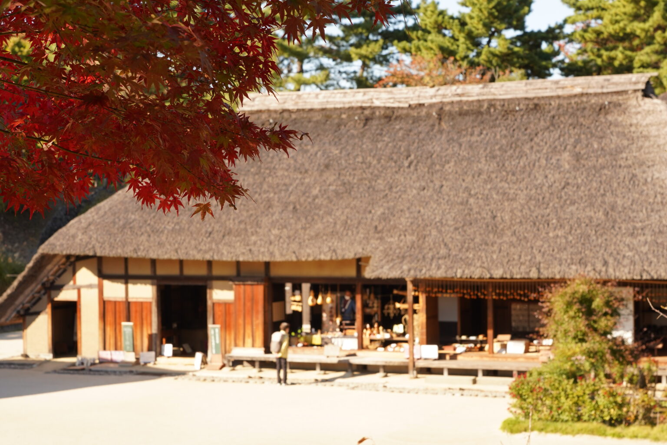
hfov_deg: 28.1
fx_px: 1334
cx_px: 334
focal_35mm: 72
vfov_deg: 18.9
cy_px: 222
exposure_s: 1/80
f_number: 14
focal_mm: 72
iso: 400
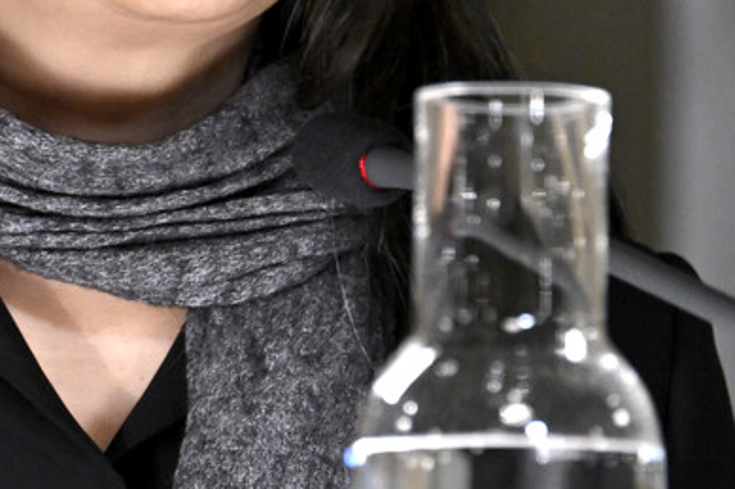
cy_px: -88
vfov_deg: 1.0
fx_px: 27692
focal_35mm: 1357
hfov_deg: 1.5
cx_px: 113
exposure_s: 1/80
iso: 2500
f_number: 5.3
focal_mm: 330
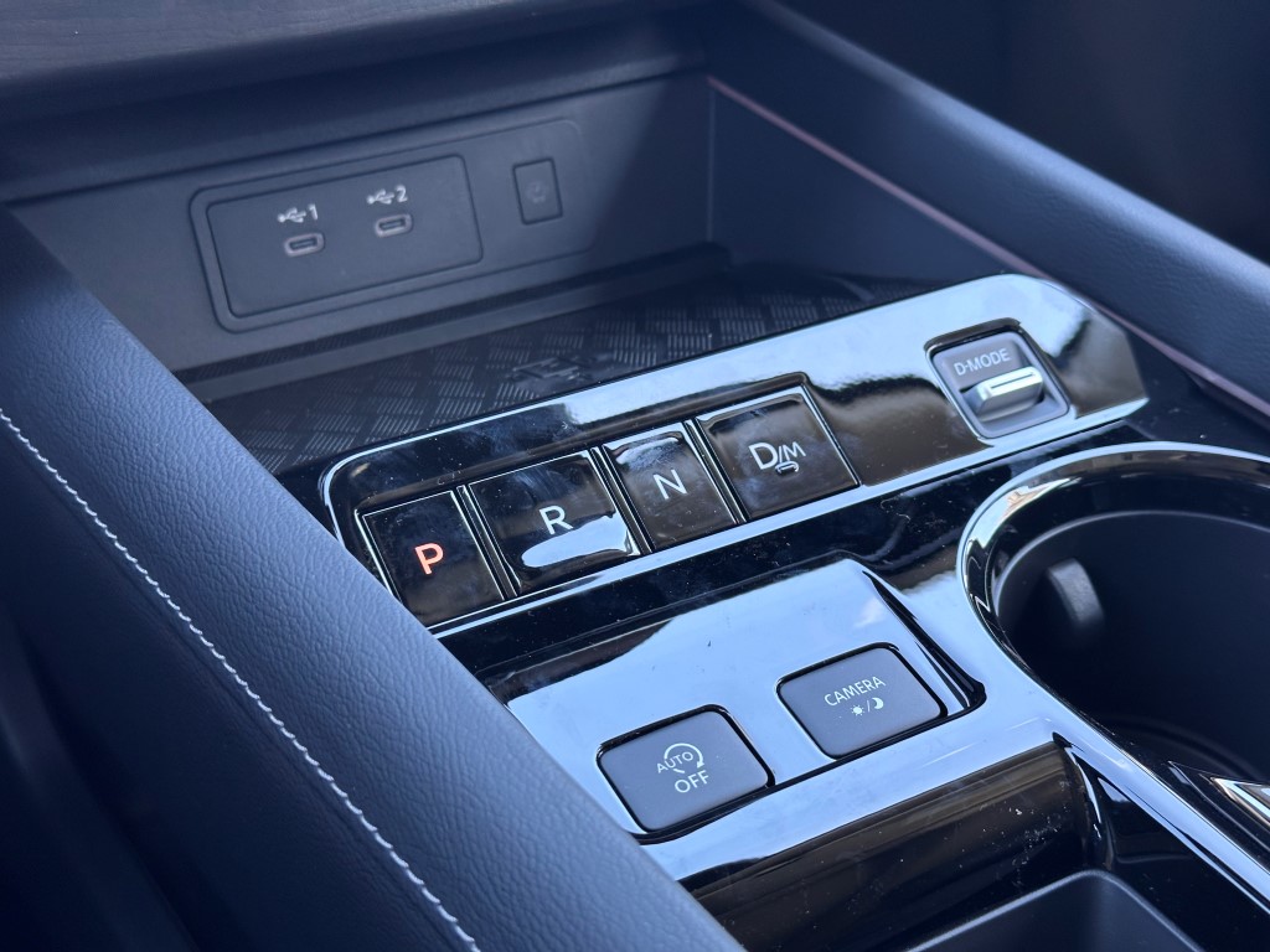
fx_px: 1761
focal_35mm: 48
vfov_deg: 30.3
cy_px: 476
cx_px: 635
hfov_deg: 39.7
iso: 80
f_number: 1.78
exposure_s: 1/58
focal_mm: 6.86
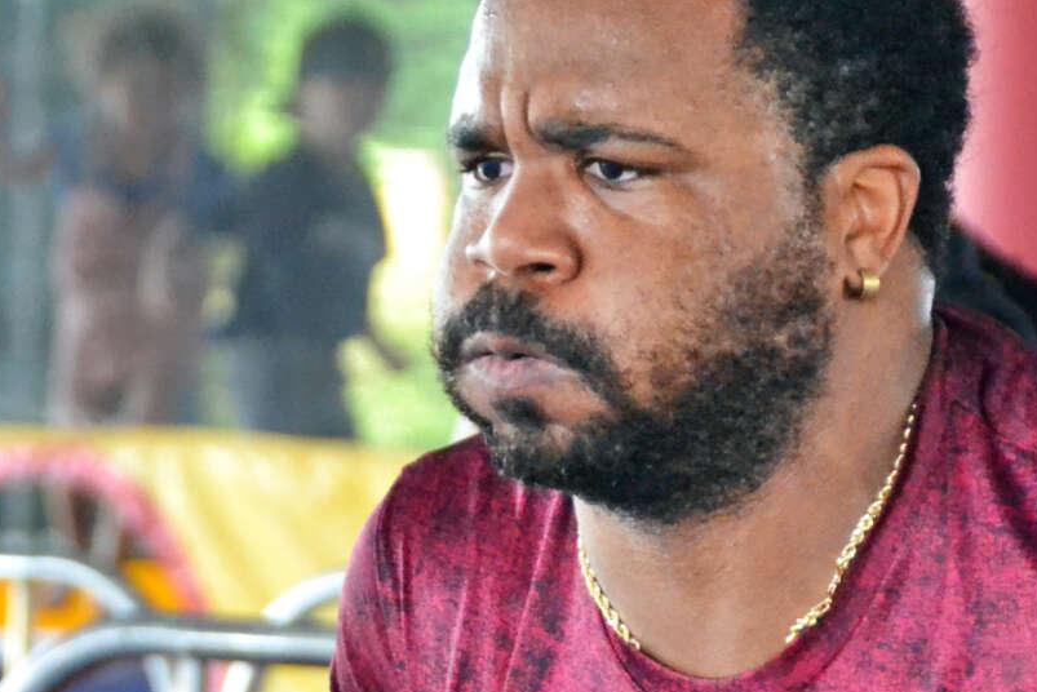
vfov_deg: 3.8
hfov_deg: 5.7
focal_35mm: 359
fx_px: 10333
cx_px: 425
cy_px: 687
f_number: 4.2
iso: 3200
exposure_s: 1/500
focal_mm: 75
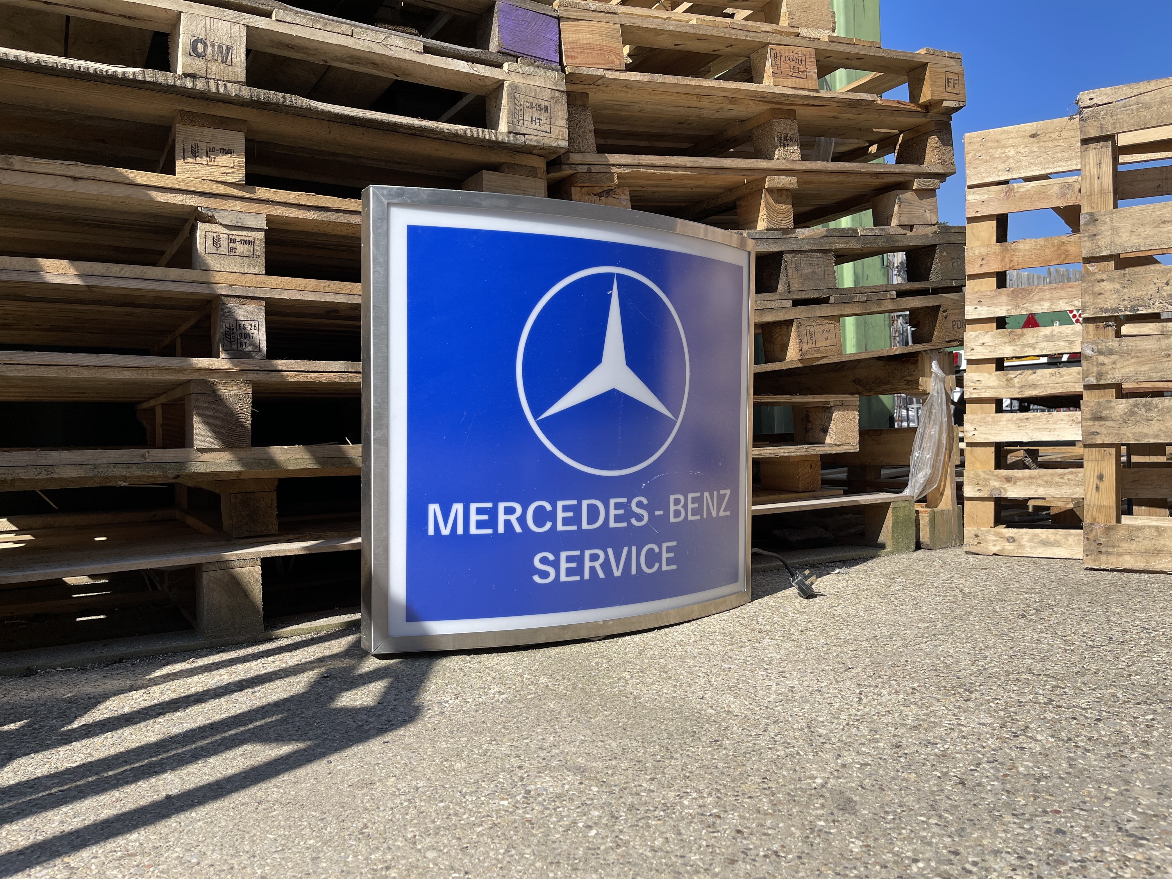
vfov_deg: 53.1
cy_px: 440
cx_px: 586
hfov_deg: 67.3
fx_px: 880
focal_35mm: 26
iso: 32
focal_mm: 5.1
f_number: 1.6
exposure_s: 1/2165
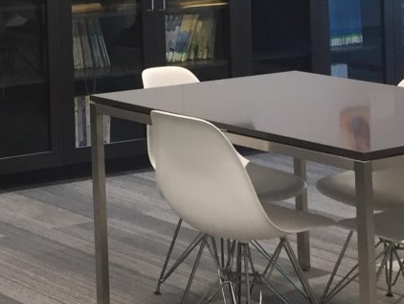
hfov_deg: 16.8
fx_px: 1203
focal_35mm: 103
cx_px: -252
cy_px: -172
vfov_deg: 13.4
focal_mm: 4.15
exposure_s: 1/30
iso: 32
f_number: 2.2
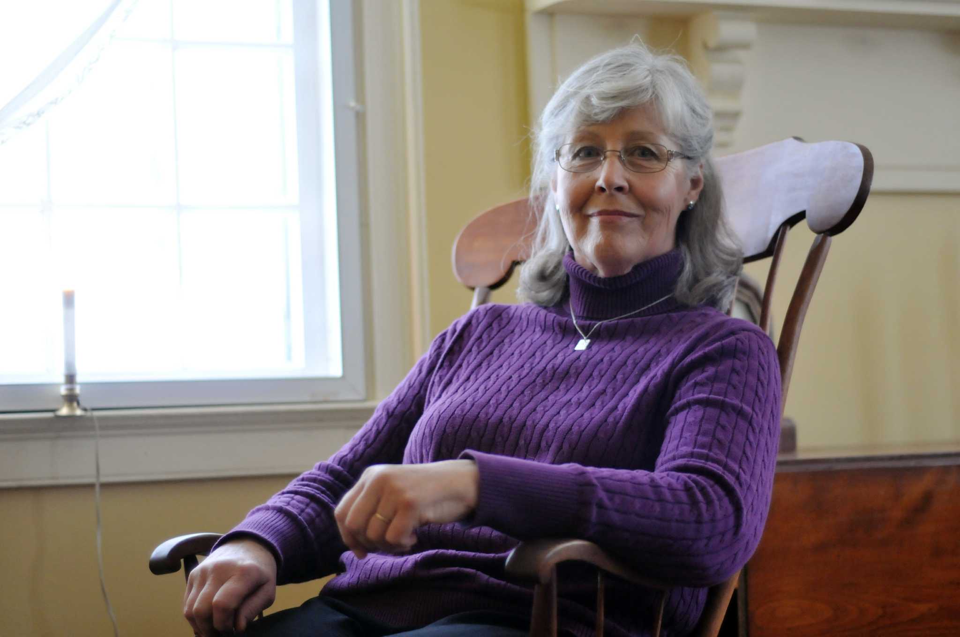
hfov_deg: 27.0
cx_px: 480
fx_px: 1997
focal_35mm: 75
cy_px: 318
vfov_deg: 18.1
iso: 800
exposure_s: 1/125
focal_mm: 50
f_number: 1.8
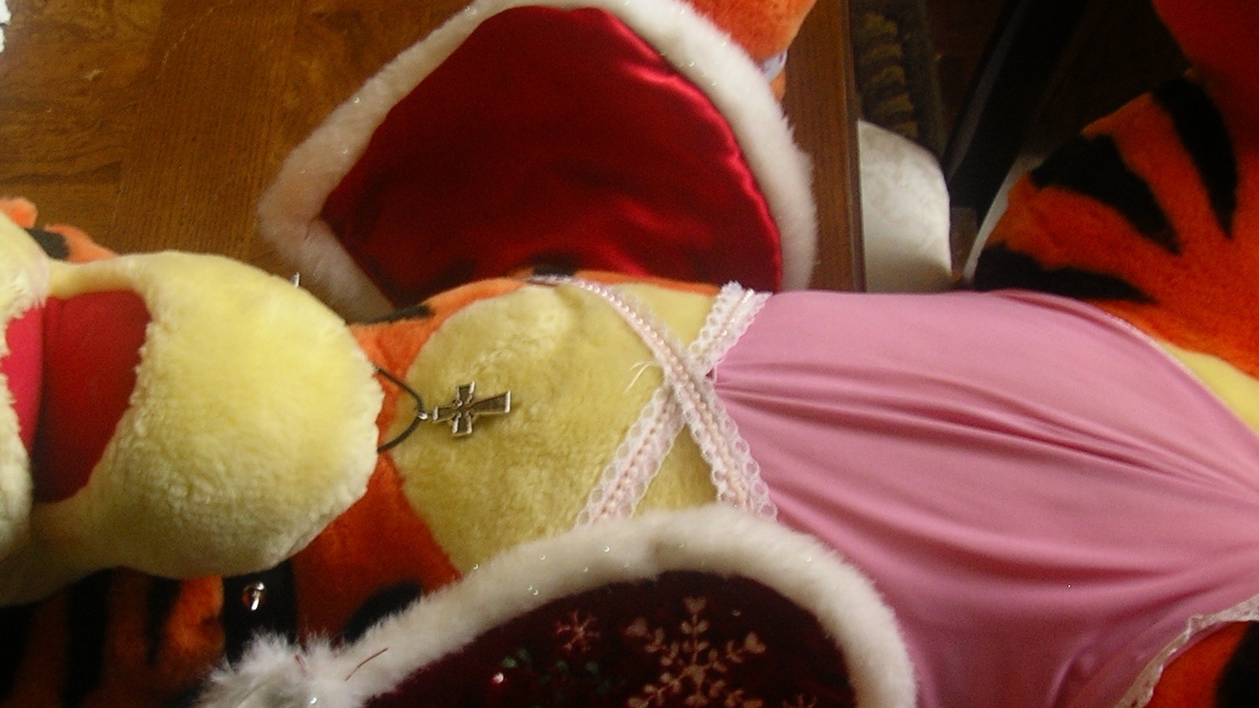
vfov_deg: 21.1
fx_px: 1903
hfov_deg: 36.4
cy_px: 407
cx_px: 459
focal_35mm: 57
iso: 100
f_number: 2.9
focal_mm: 5.8
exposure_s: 1/20
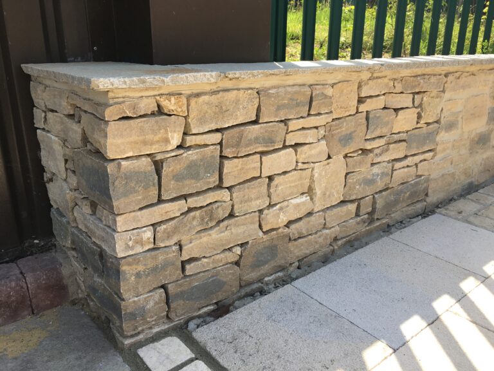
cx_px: 247
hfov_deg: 61.7
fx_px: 414
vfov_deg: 48.2
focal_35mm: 29
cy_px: 186
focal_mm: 4.15
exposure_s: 1/463
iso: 25
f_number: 2.2
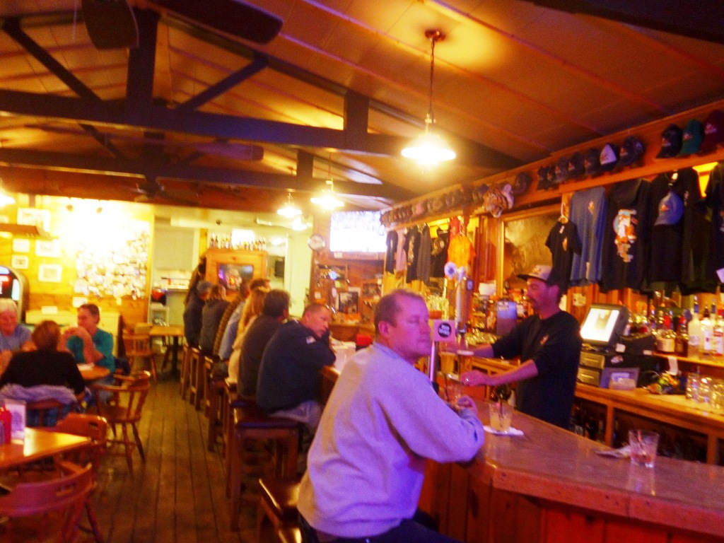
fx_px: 607
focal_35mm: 29
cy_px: 272
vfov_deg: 48.2
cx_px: 362
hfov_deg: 61.7
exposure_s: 1/25
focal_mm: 6
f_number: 2
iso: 400
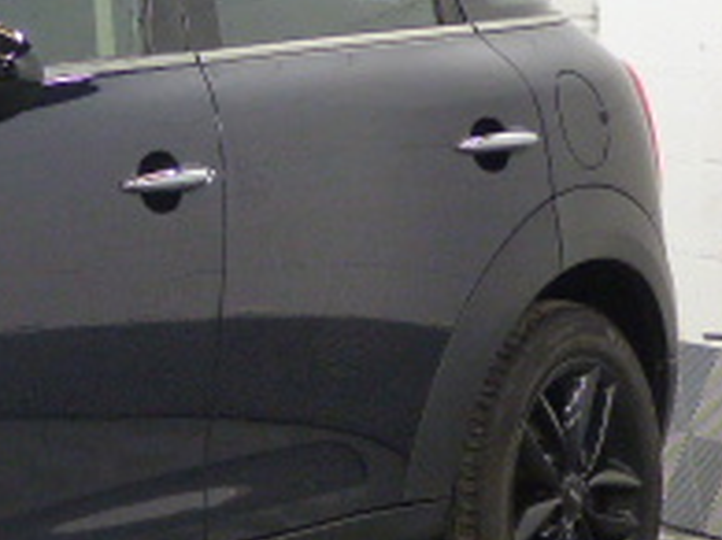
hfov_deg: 9.5
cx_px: -459
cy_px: 288
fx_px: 4169
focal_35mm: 200
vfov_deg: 7.4
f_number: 2.8
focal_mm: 10.5
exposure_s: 1/50
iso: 400
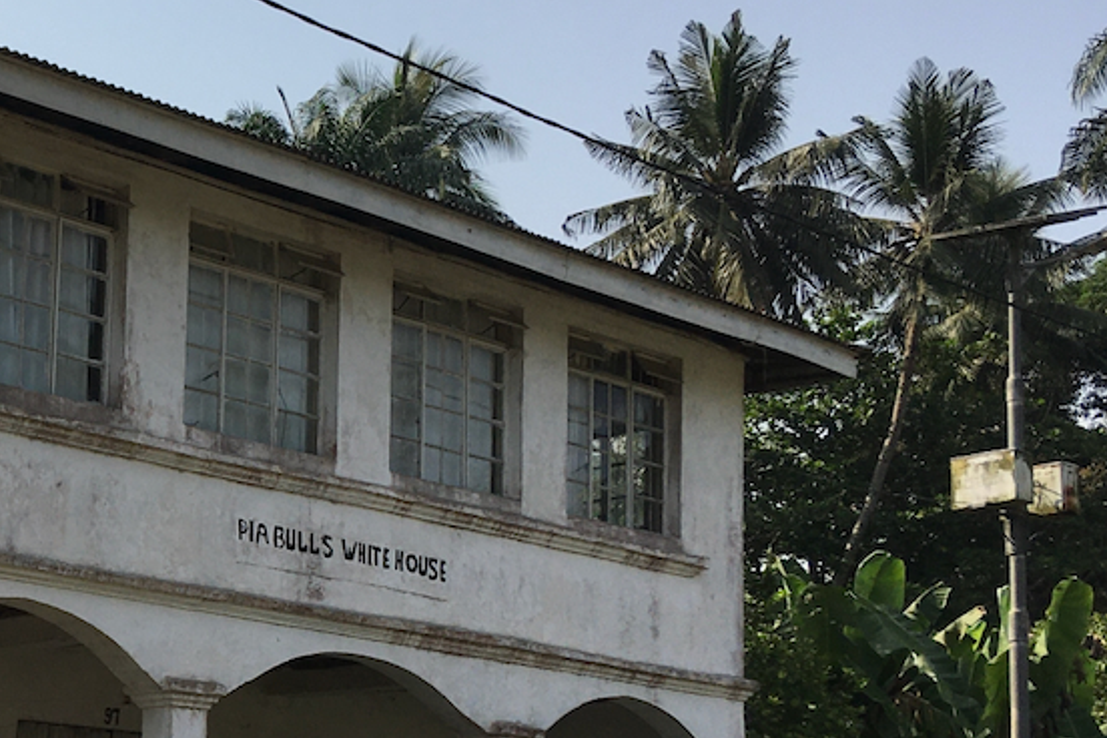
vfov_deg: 19.2
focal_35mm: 70
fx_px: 2152
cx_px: -30
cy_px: 614
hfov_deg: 27.0
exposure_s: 1/1603
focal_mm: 4.15
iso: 25
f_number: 2.2
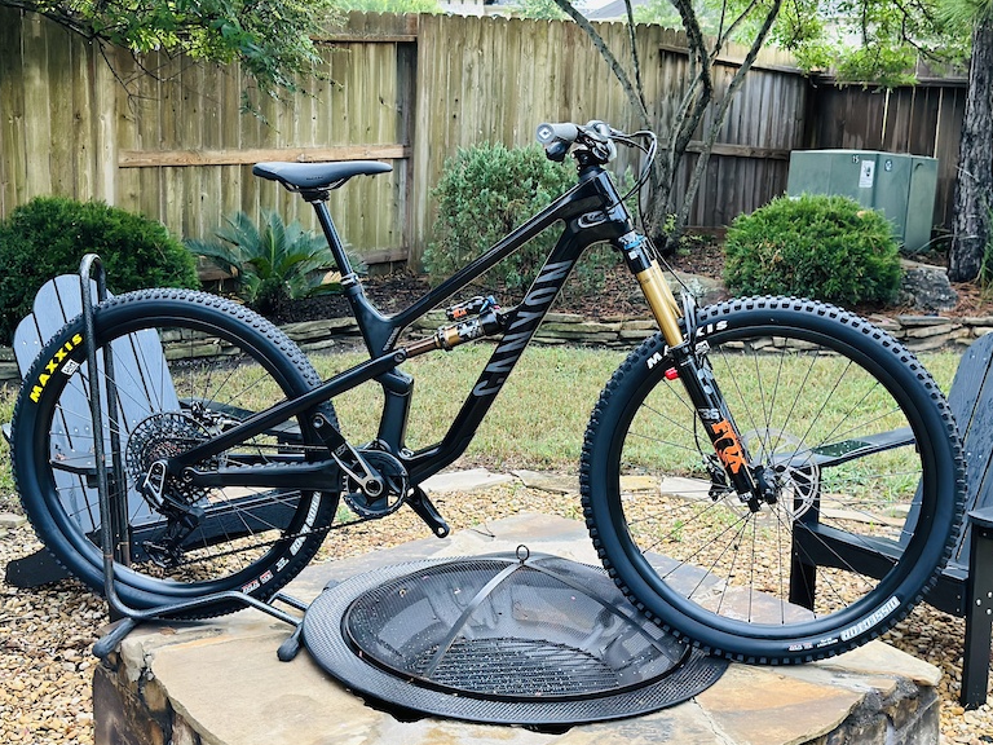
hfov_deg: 38.2
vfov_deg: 29.1
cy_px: 363
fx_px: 1434
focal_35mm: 50
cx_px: 516
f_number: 1.78
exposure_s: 1/40
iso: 400
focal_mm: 6.86
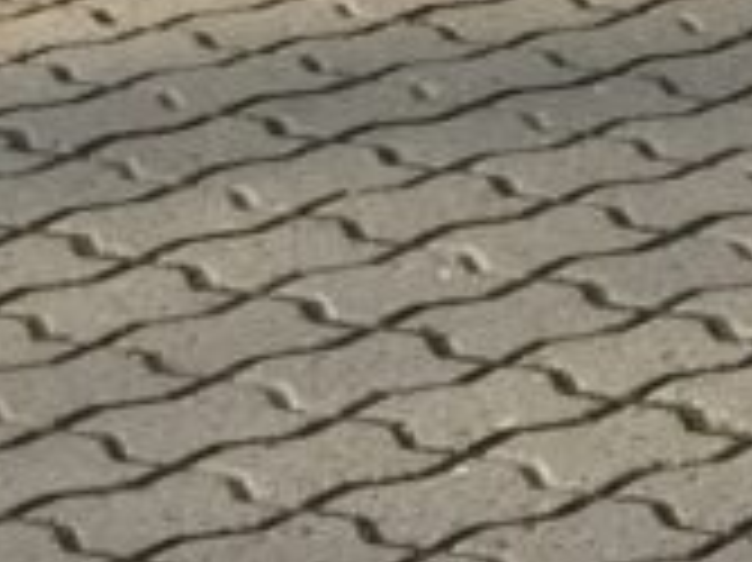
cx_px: 2251
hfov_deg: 5.4
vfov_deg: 4.2
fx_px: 7576
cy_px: -571
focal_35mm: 349
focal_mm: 6.6
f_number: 2.8
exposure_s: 1/153
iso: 20
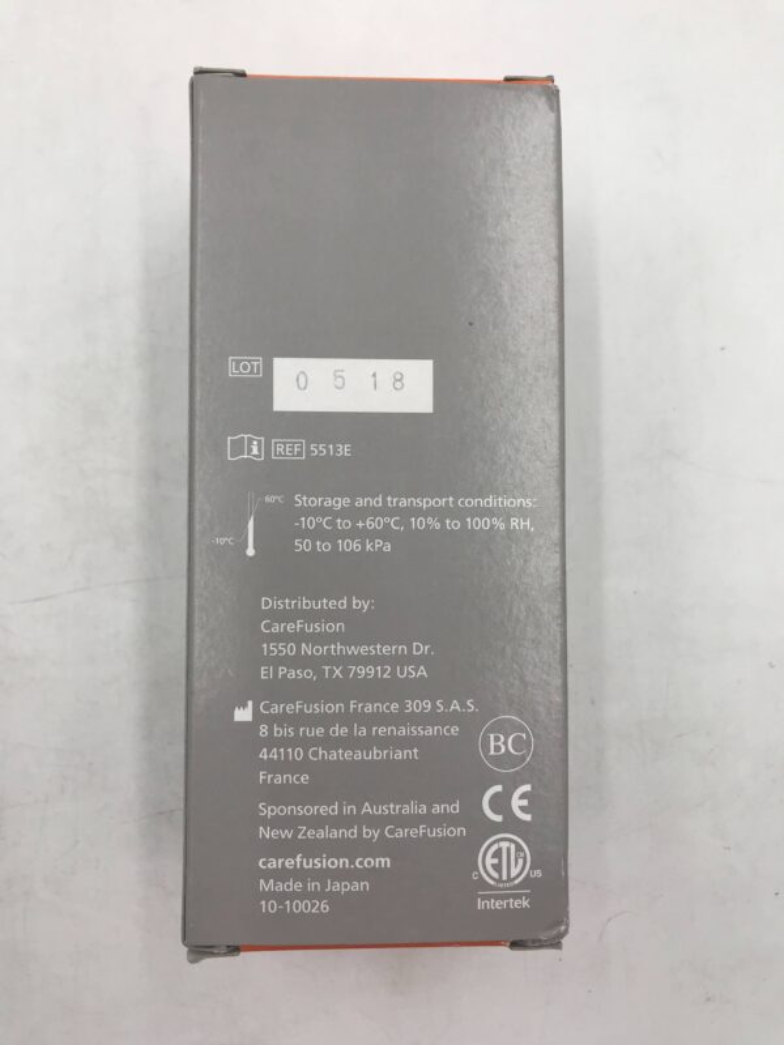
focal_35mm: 28
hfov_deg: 49.7
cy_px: 522
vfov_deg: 63.4
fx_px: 846
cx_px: 392
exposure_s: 1/221
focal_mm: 3.99
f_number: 1.8
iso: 20
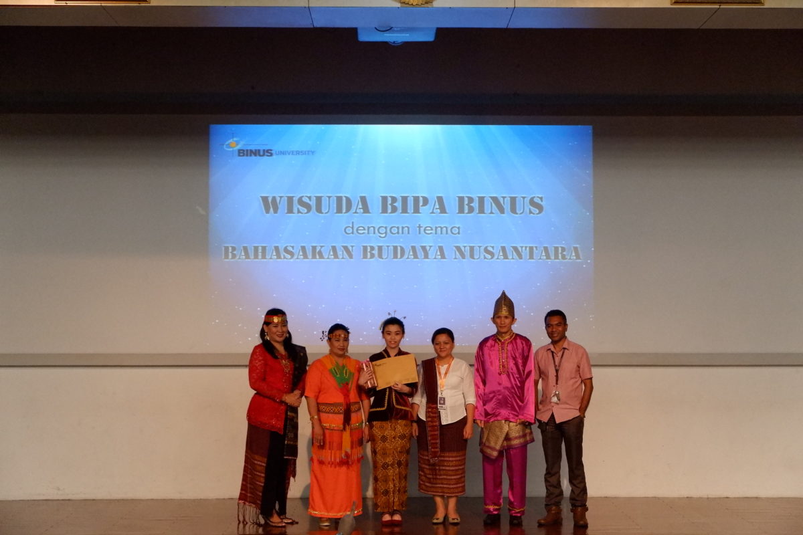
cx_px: 402
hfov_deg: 27.0
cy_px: 268
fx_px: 1673
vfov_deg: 18.2
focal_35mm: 75
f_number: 5.6
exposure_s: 1/140
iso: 6400
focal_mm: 50
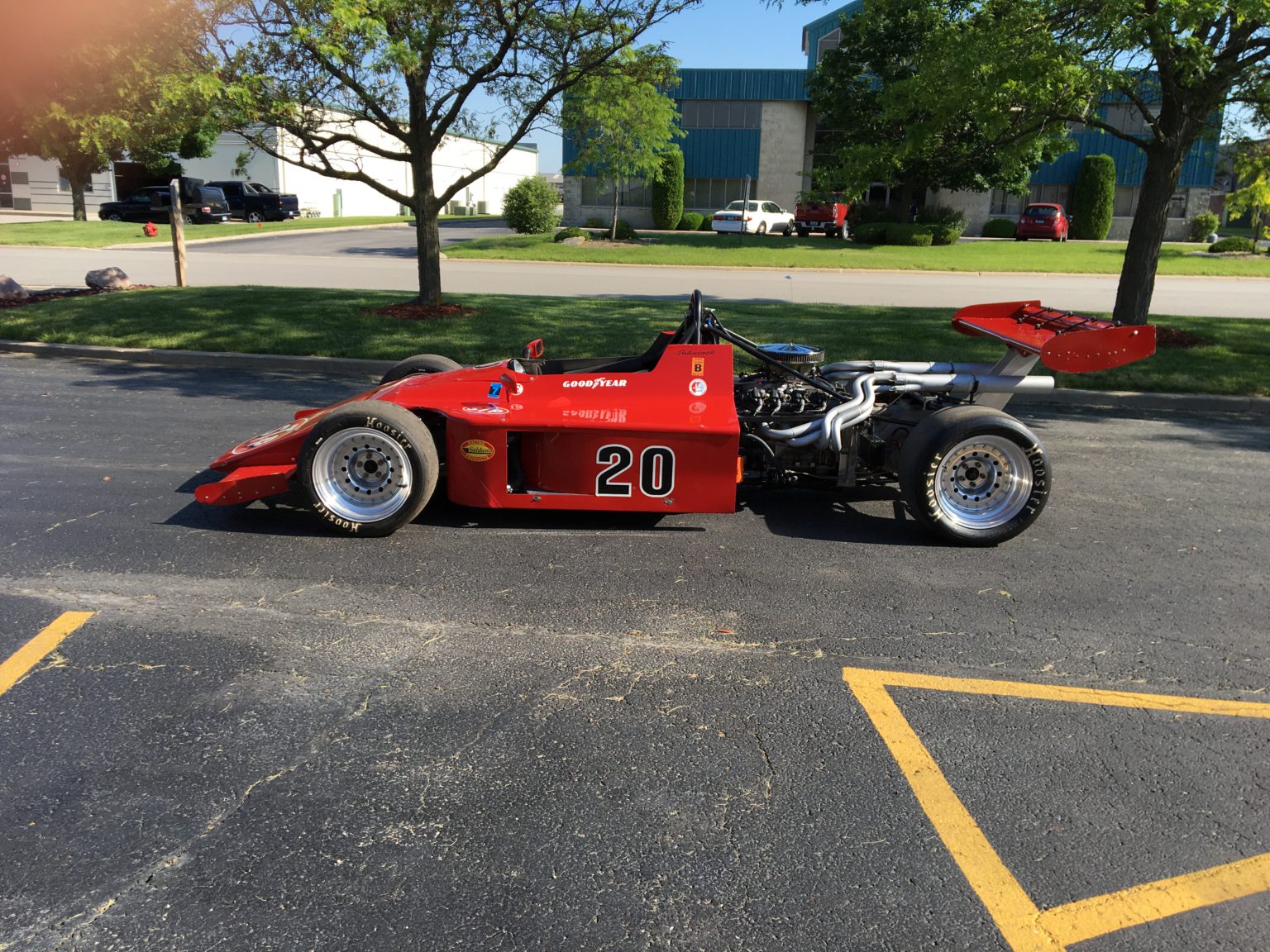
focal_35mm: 29
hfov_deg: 61.7
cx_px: 635
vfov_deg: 48.2
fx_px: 1064
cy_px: 476
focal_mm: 4.15
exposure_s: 1/864
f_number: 2.2
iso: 25
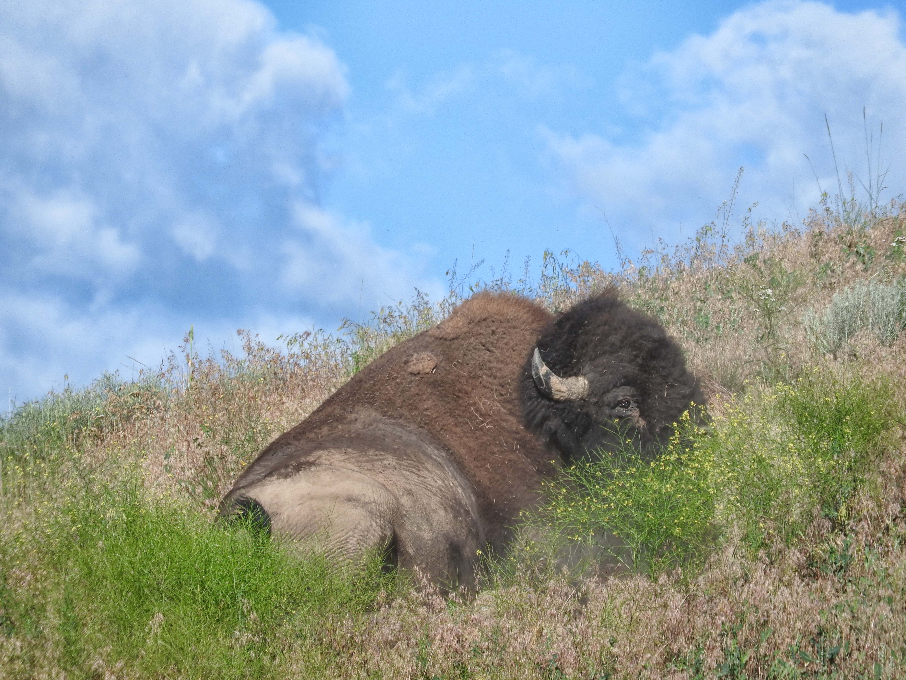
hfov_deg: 3.1
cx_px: 453
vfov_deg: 2.3
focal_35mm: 650
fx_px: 17012
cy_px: 340
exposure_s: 1/640
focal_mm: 116.5
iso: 100
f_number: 5.6
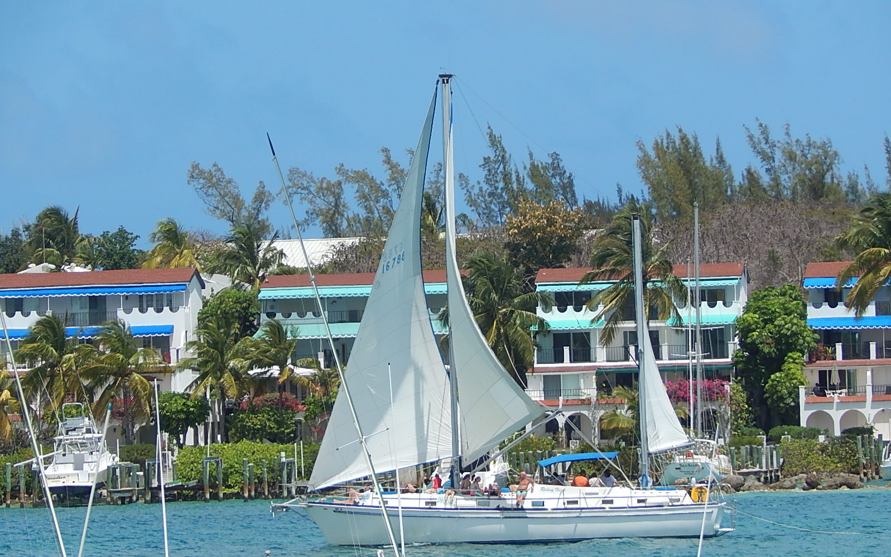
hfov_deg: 5.1
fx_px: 10004
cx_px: 446
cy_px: 281
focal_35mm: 412
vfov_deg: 3.2
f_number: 5.7
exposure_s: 1/800
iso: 125
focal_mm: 69
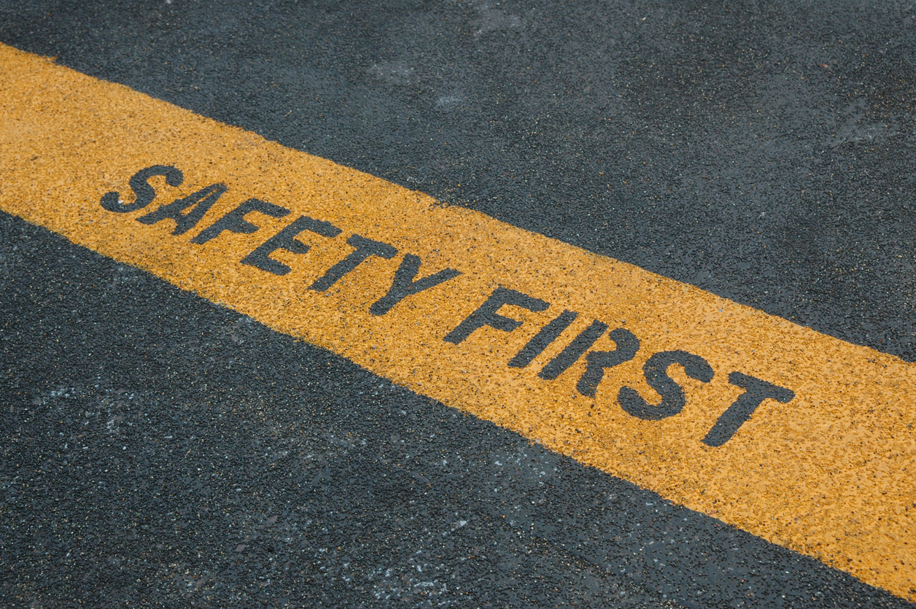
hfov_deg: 33.4
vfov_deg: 22.6
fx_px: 1525
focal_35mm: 60
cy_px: 304
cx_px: 458
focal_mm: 40
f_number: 6.3
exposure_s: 1/160
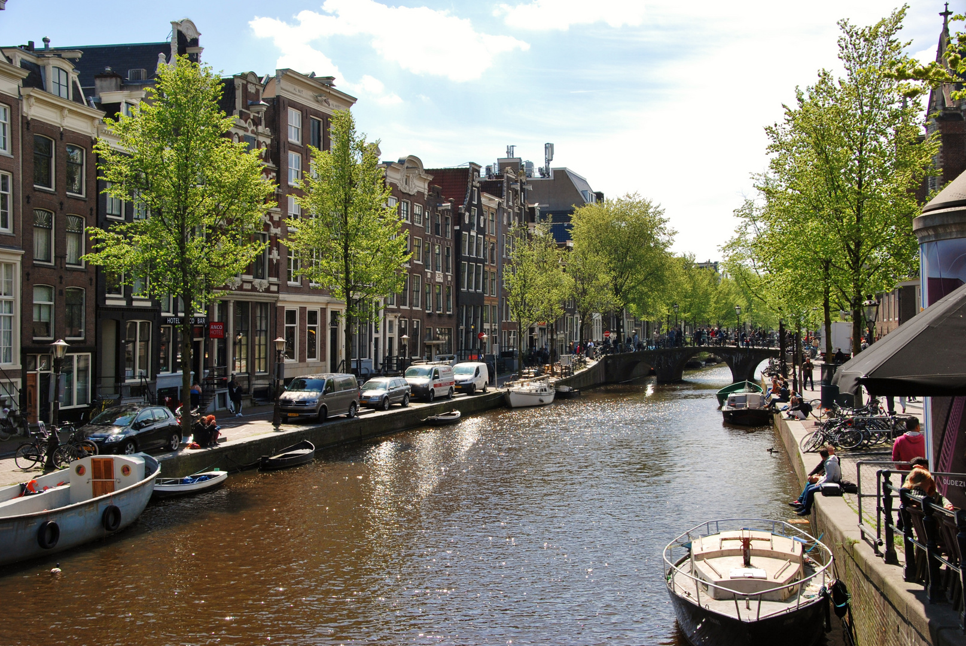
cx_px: 483
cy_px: 323
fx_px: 1047
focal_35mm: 39
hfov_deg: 49.5
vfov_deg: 34.3
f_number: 11
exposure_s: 1/250
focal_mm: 26
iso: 160
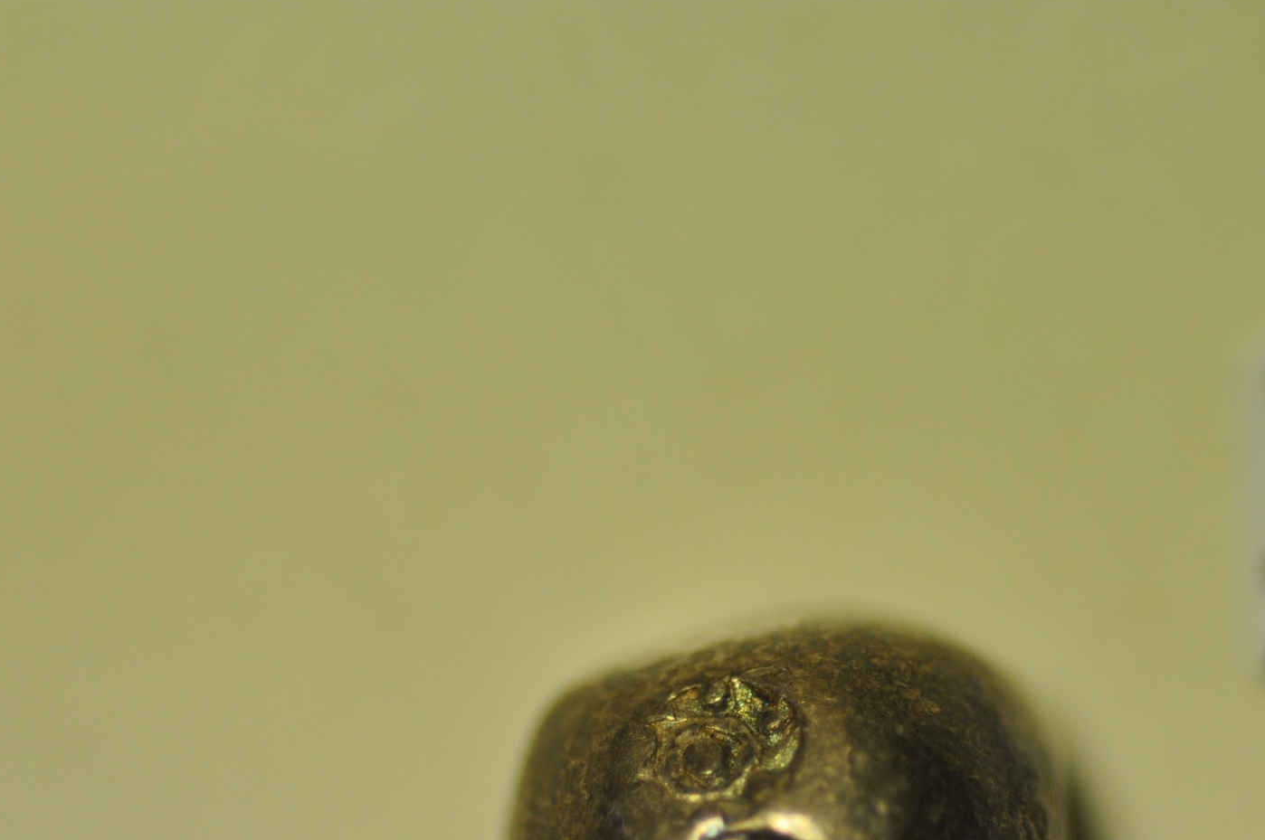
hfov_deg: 14.8
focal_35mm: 138
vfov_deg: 9.9
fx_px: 4844
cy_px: 638
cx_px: 889
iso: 500
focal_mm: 60
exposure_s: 1/250
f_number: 4
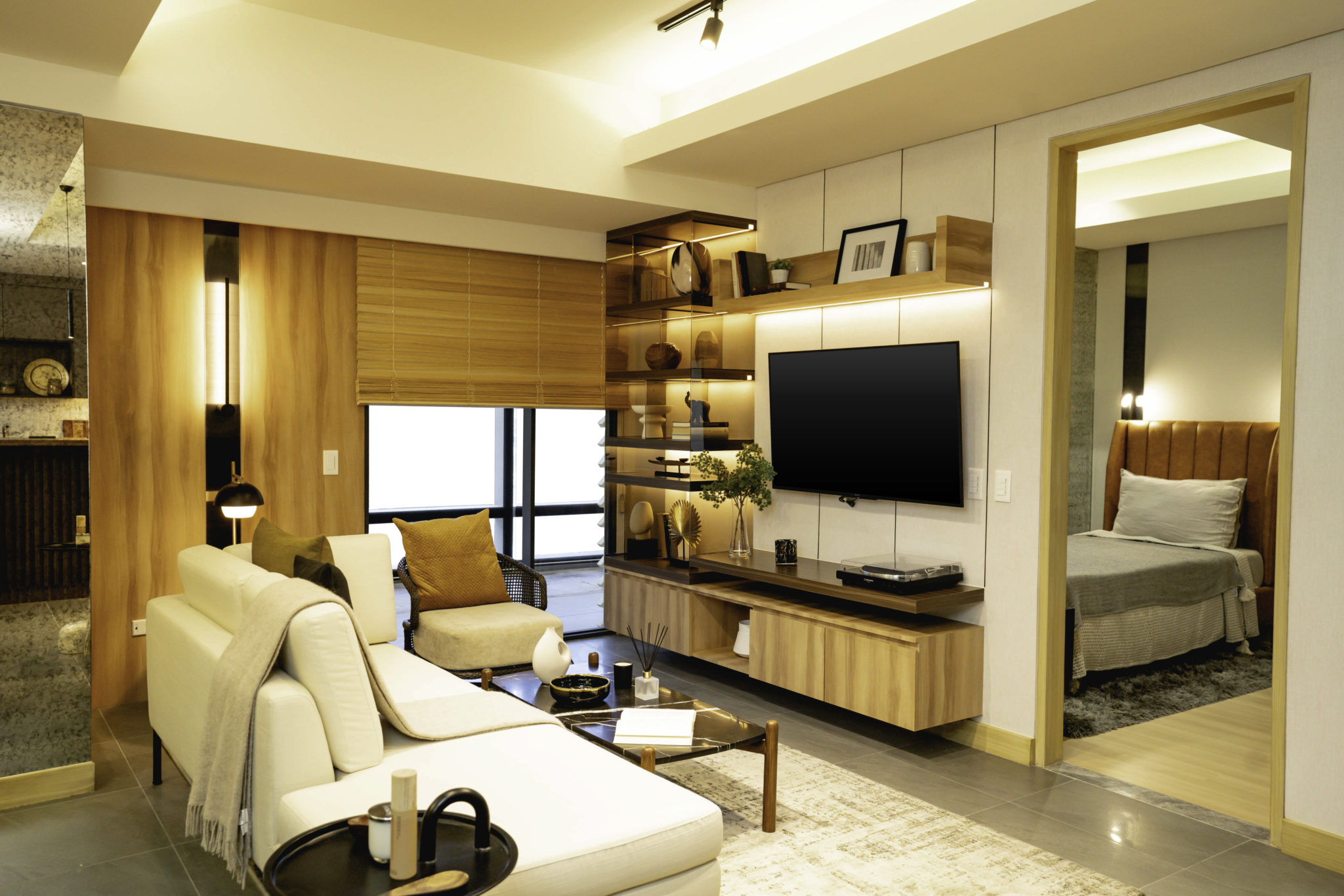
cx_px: 672
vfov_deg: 46.4
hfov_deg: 65.5
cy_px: 448
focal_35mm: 28
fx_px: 1045
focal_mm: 28
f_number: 4.5
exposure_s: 1/60
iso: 800
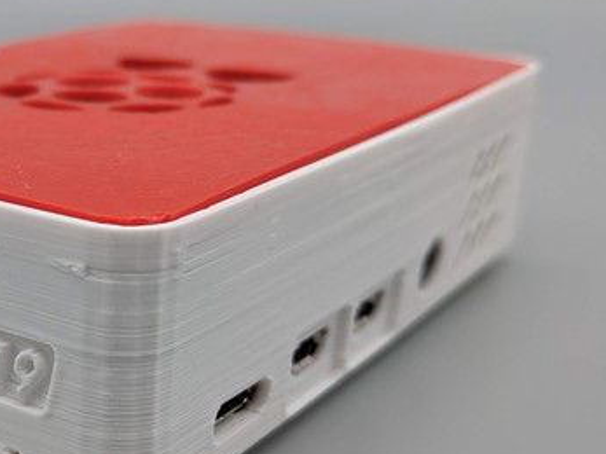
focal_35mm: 64
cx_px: 27
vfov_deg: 22.9
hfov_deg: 28.7
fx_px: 1120
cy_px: 255
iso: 41
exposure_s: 1/120
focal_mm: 4.67
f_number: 2
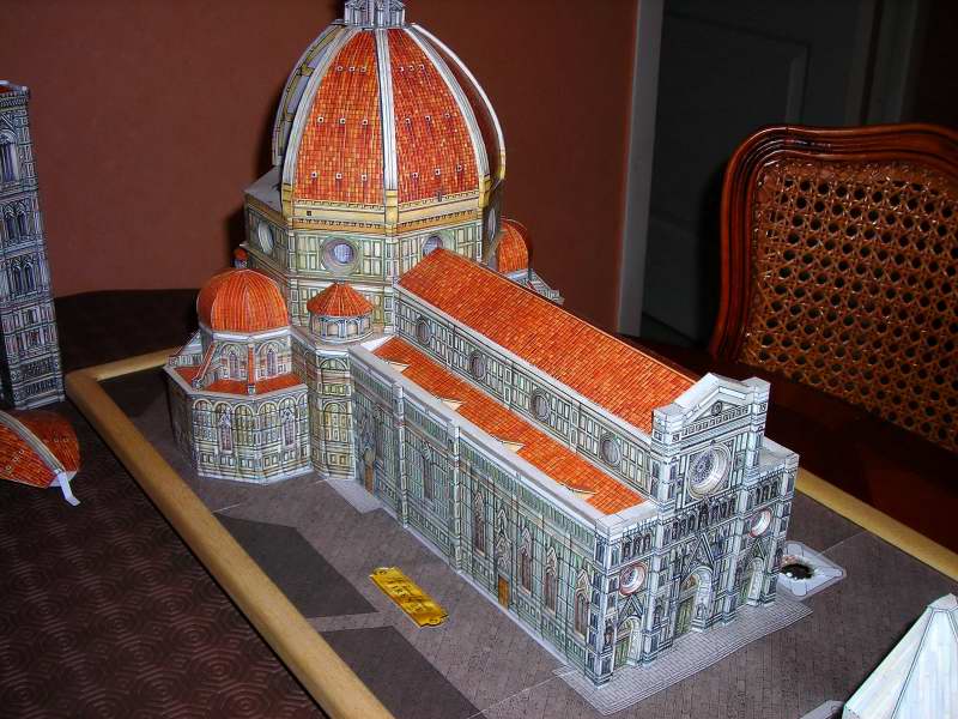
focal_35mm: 41
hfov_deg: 45.8
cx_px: 479
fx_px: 1135
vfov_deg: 35.1
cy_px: 360
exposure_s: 1/60.1
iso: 50
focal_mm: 6.8
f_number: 3.3
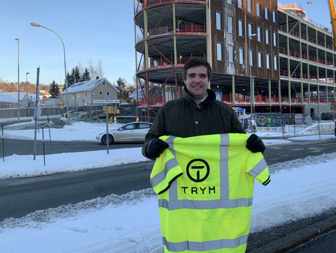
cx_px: 184
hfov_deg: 61.5
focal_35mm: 29
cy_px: 113
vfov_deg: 48.2
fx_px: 282
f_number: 1.8
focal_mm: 4.25
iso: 25
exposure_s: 1/255
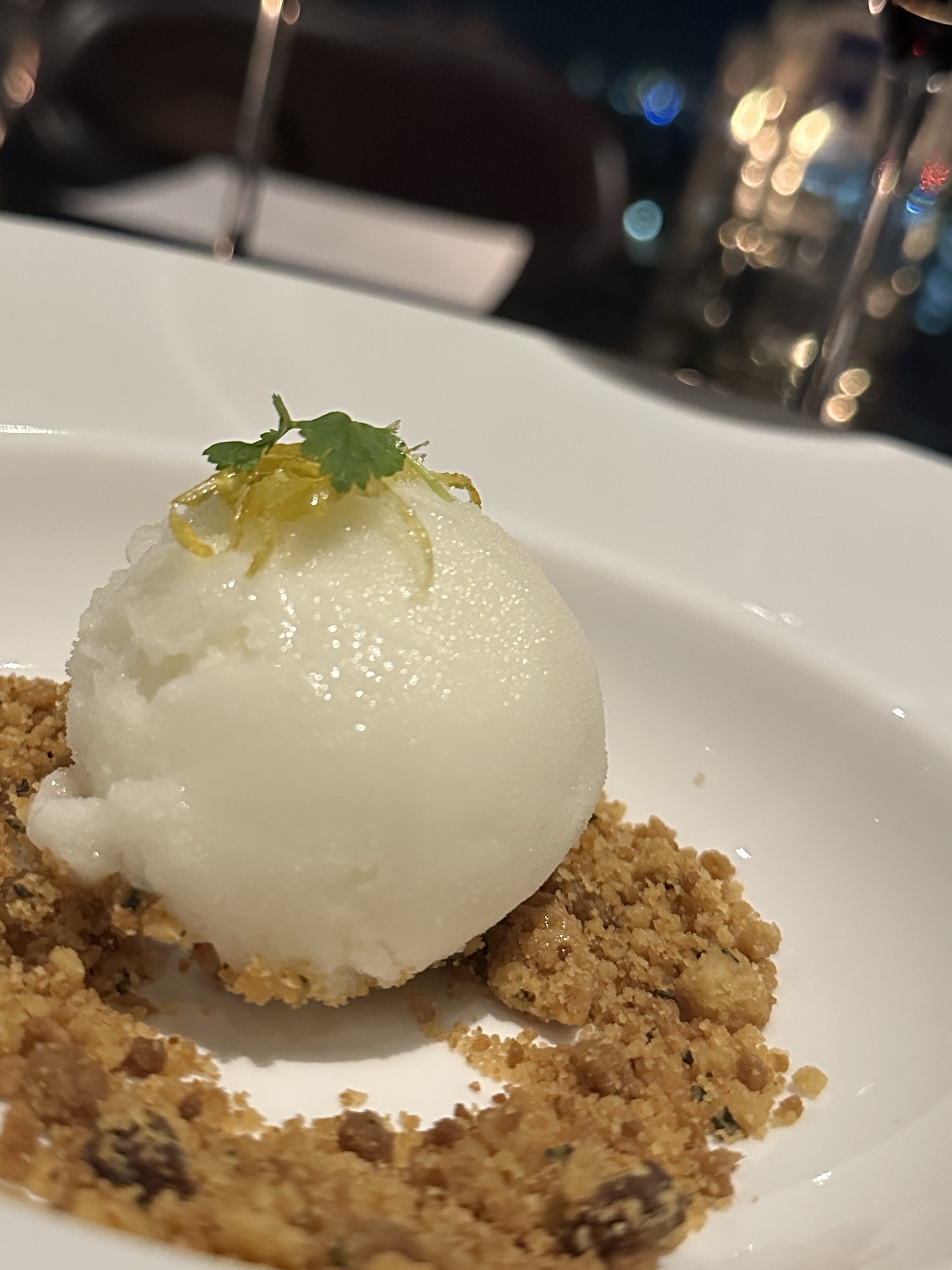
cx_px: 376
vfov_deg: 44.8
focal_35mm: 42
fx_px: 1540
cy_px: 600
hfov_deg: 34.2
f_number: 1.78
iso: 1000
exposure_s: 1/47
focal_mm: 6.86
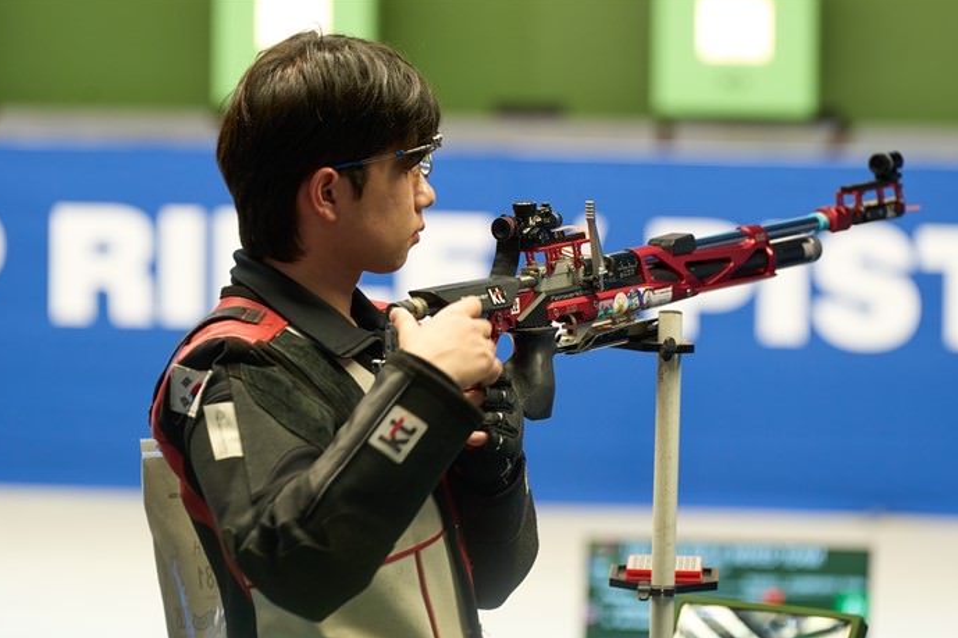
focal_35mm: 209
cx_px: 485
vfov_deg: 6.6
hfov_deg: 9.8
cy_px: 327
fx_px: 5560
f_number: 4
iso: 1250
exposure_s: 1/160
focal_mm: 200
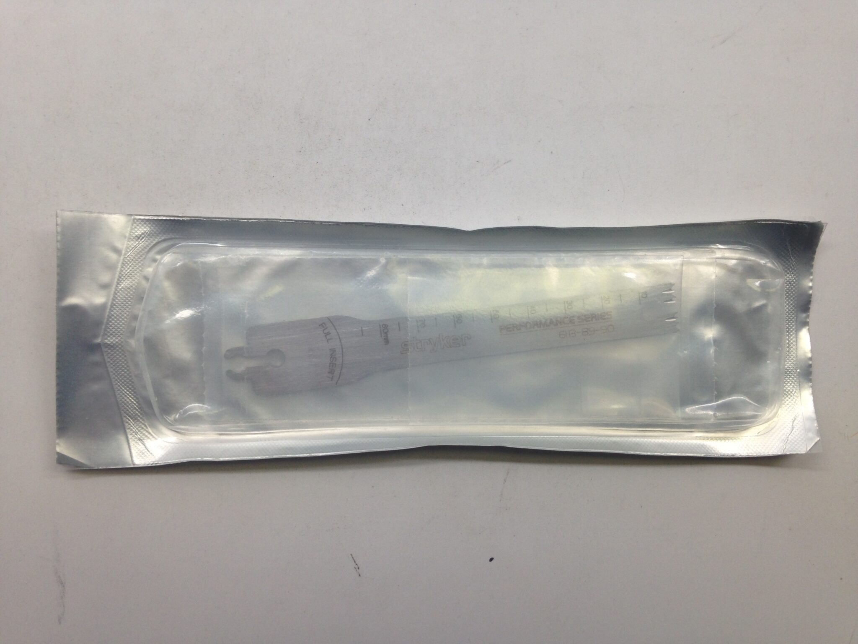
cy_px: 322
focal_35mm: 33
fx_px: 818
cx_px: 429
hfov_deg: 55.4
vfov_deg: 42.9
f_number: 2.4
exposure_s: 1/40
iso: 50
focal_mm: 4.12
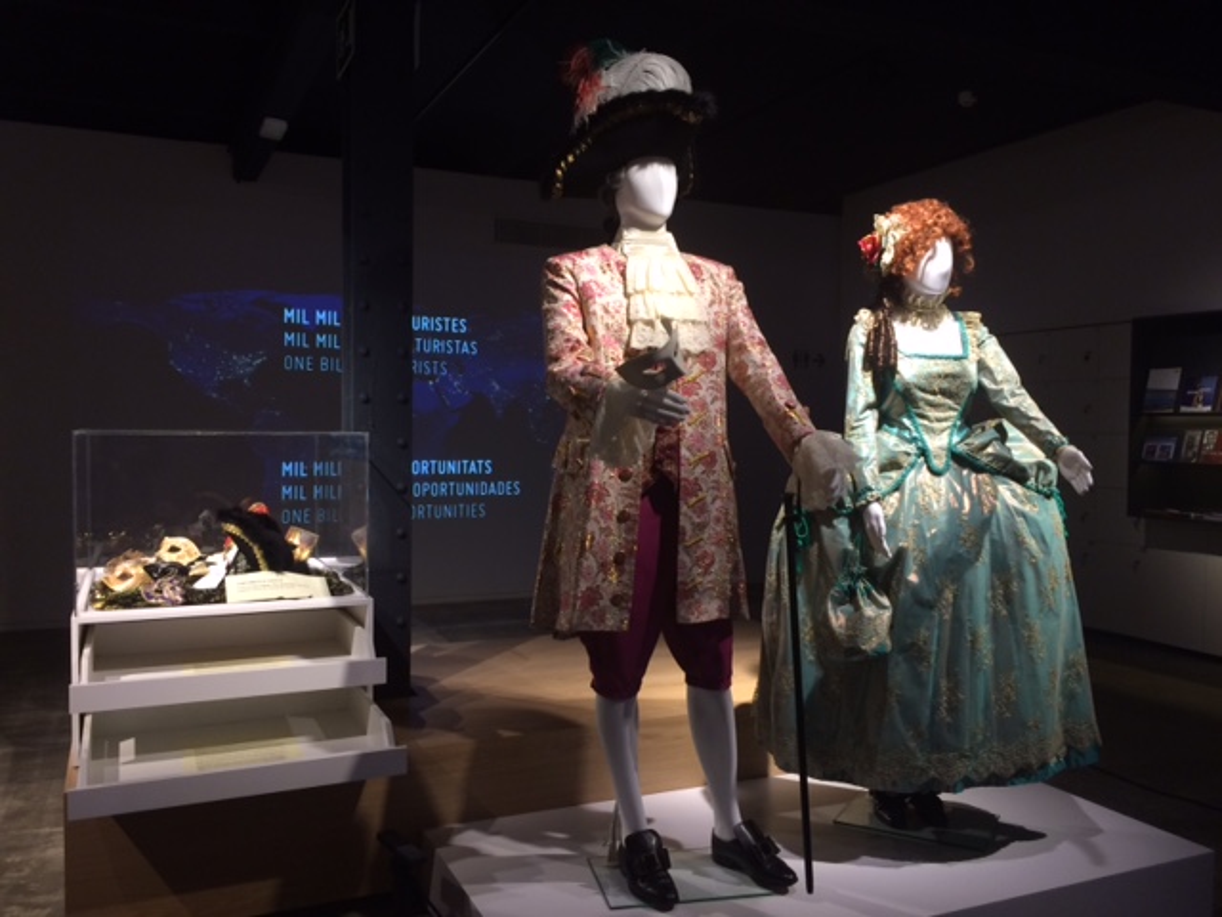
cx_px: 611
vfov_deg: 48.2
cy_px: 458
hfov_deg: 61.7
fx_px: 1024
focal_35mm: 29
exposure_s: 1/33
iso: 50
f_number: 2.2
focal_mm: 4.15
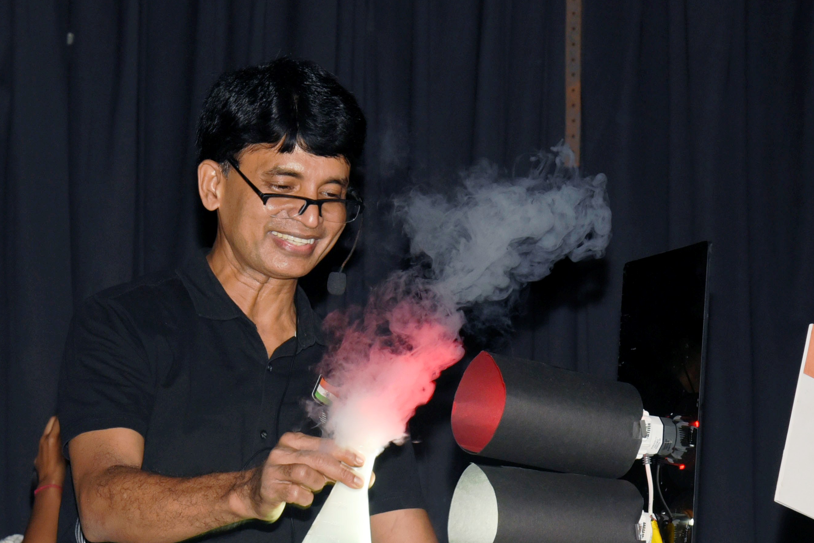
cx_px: 41
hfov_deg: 11.0
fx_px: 4184
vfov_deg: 7.4
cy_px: 415
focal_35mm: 185
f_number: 6.3
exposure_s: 1/60
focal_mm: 82
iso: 800
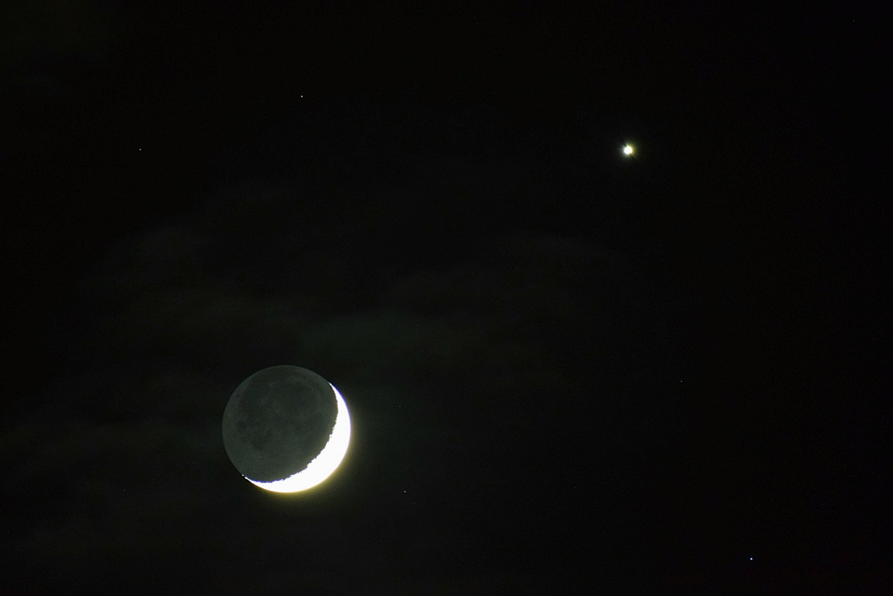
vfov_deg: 3.1
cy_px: 298
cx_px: 446
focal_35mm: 450
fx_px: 11162
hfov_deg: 4.6
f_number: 6.3
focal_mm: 300
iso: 2000
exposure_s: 1/2.5
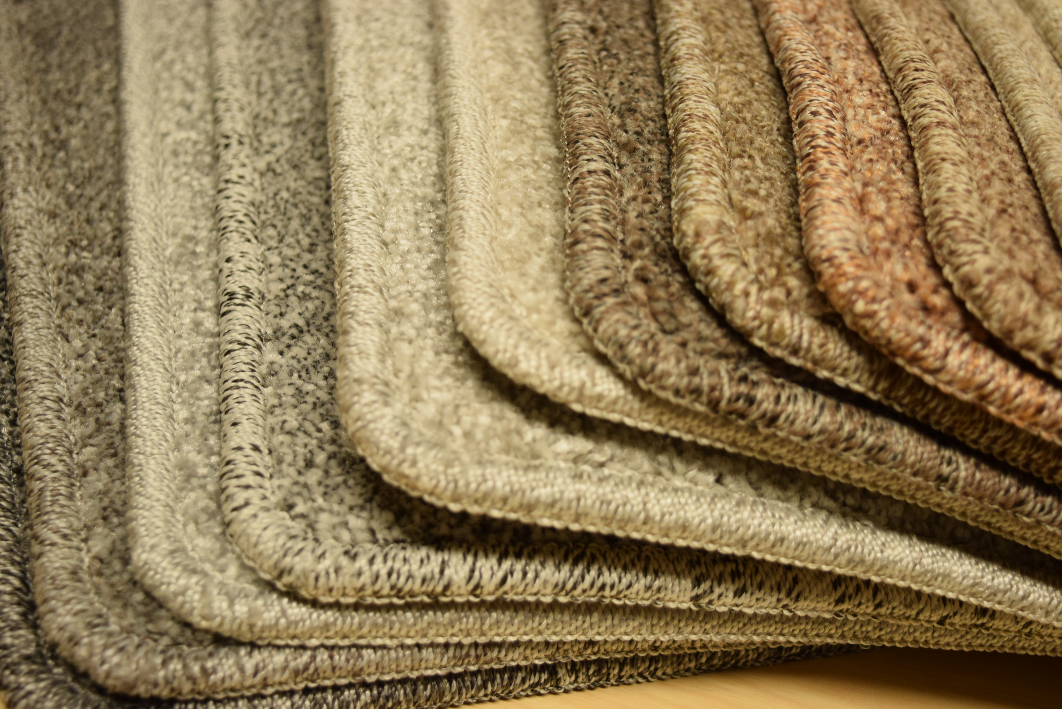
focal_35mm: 54
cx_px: 531
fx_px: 1593
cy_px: 354
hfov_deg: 36.9
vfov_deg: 25.1
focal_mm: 36
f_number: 5.6
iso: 800
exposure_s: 1/125
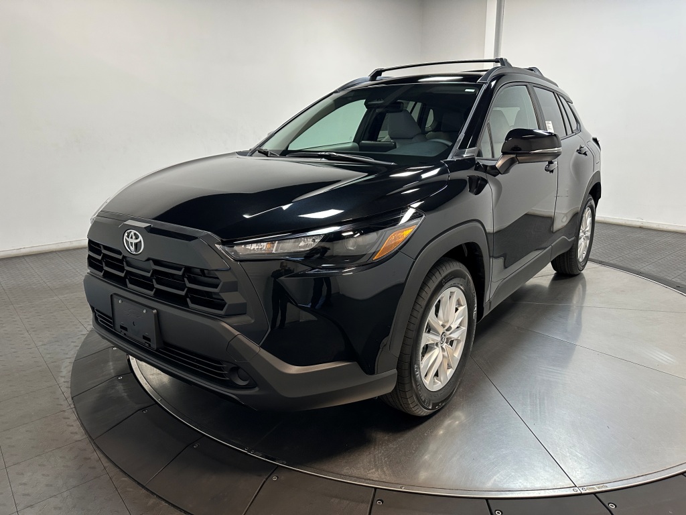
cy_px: 258
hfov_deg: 71.6
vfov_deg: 56.8
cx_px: 343
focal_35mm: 24
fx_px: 476
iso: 320
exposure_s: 1/60
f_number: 1.78
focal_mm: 6.86
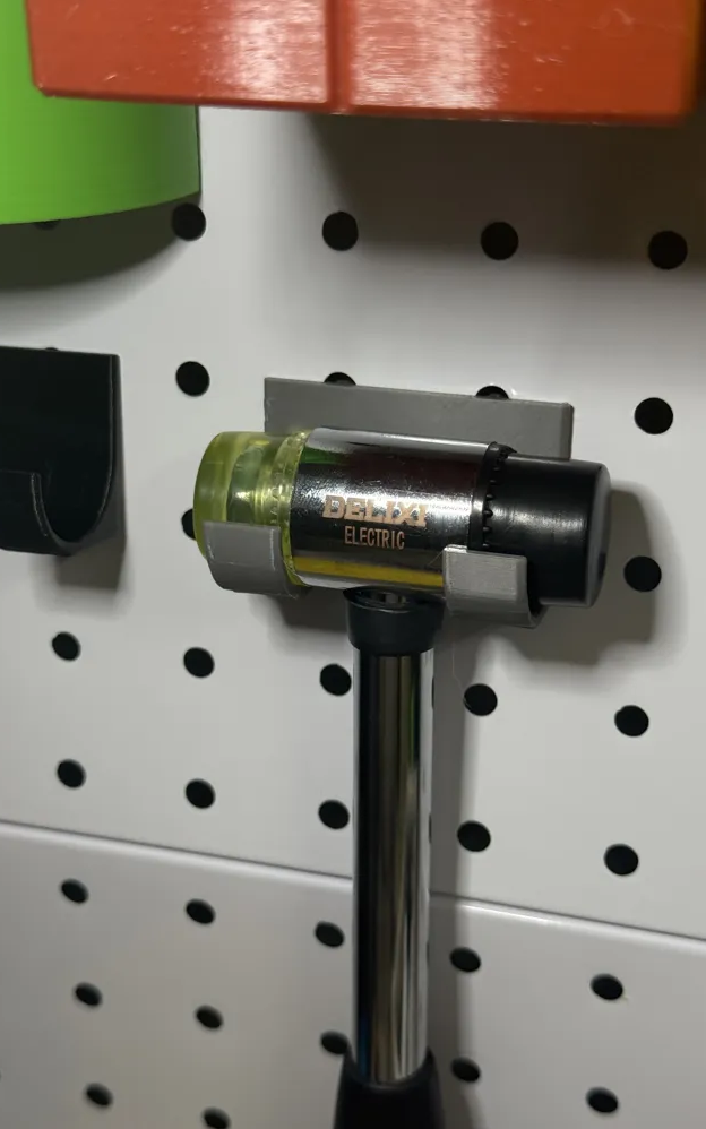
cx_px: 390
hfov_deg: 25.3
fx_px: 1570
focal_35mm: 51
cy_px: 564
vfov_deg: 39.6
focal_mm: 6.76
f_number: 1.78
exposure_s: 1/100
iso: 160
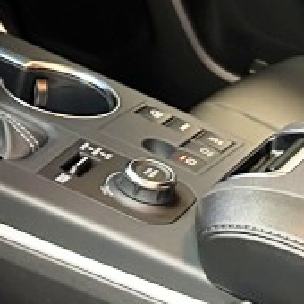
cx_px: -379
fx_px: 1272
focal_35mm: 128
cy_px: 104
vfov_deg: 13.6
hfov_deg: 11.6
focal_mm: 6.86
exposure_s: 1/30
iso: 800
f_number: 1.78
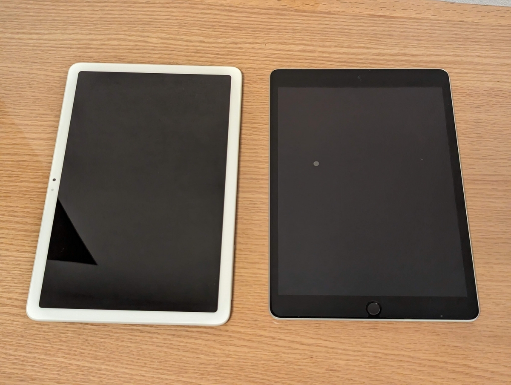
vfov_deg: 30.3
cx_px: 256
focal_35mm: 48
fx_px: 710
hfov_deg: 39.6
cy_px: 192
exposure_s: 1/33.3
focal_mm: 6.81
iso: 456
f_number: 1.85
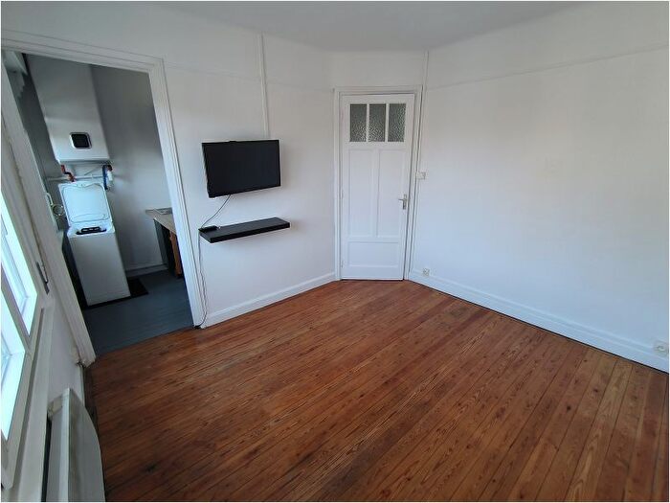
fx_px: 310
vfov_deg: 78.1
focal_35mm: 16
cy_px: 252
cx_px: 335
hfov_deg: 94.5
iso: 57
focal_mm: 1.65
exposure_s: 1/49.9
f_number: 2.2
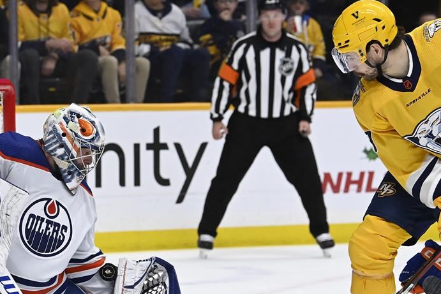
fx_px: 2034
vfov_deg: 8.3
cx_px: 224
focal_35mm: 166
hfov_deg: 12.4
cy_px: 213
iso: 5000
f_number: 4
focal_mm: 112
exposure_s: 1/3200
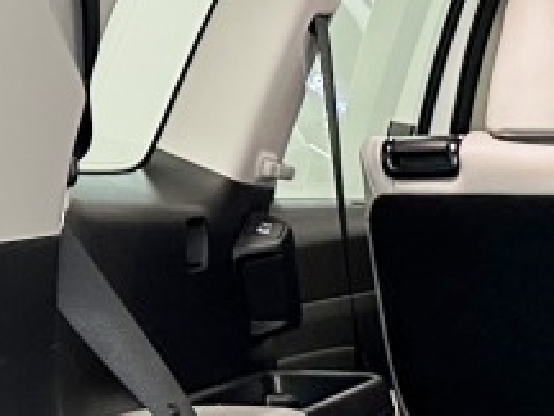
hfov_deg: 15.6
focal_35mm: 114
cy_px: 565
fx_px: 1824
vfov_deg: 12.5
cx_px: 887
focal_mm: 6.86
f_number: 1.78
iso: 1000
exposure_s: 1/30
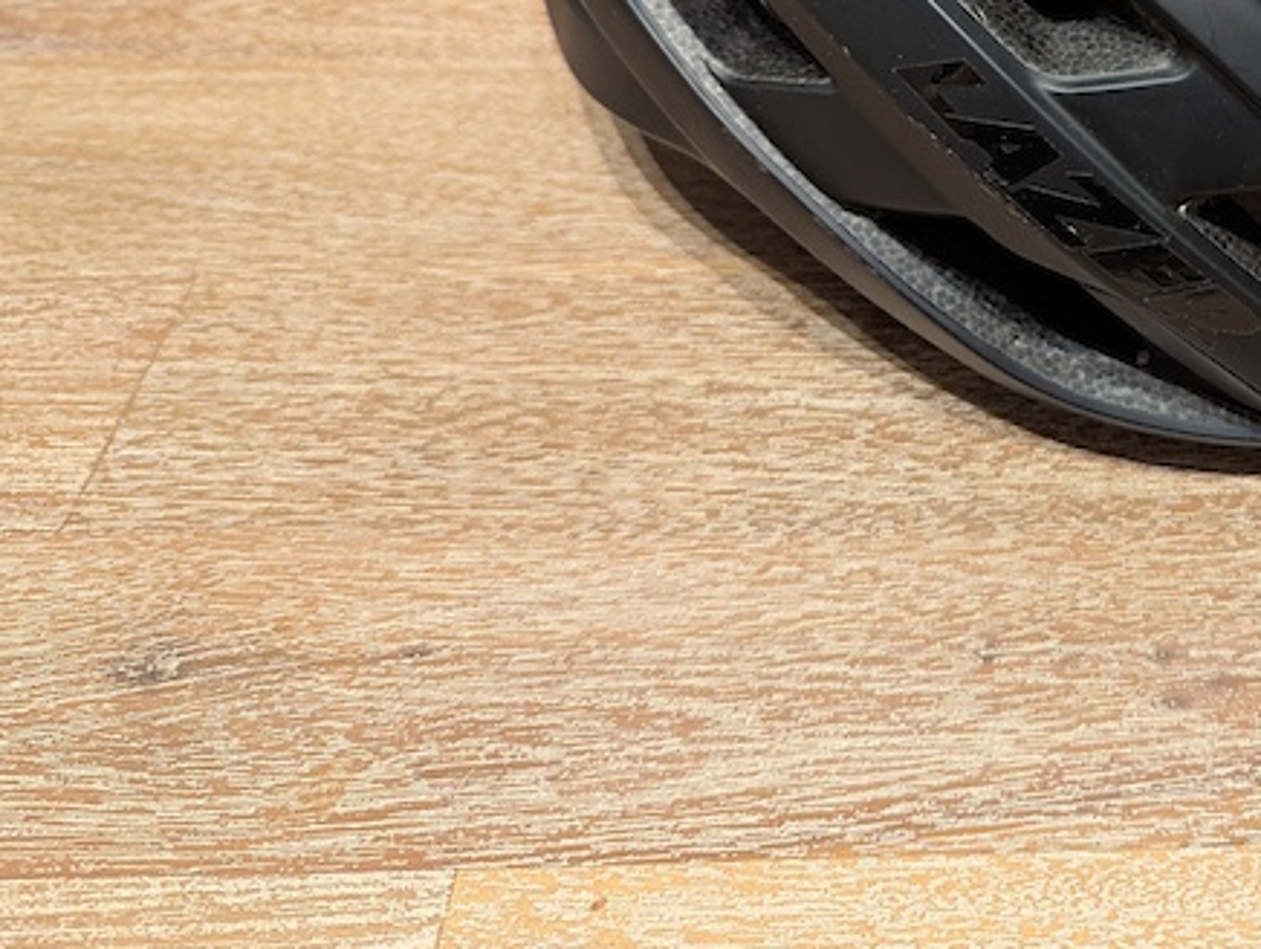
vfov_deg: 31.5
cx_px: 1128
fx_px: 1605
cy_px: 113
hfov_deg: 39.8
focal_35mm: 44
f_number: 1.85
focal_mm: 6.81
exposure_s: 1/60
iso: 687
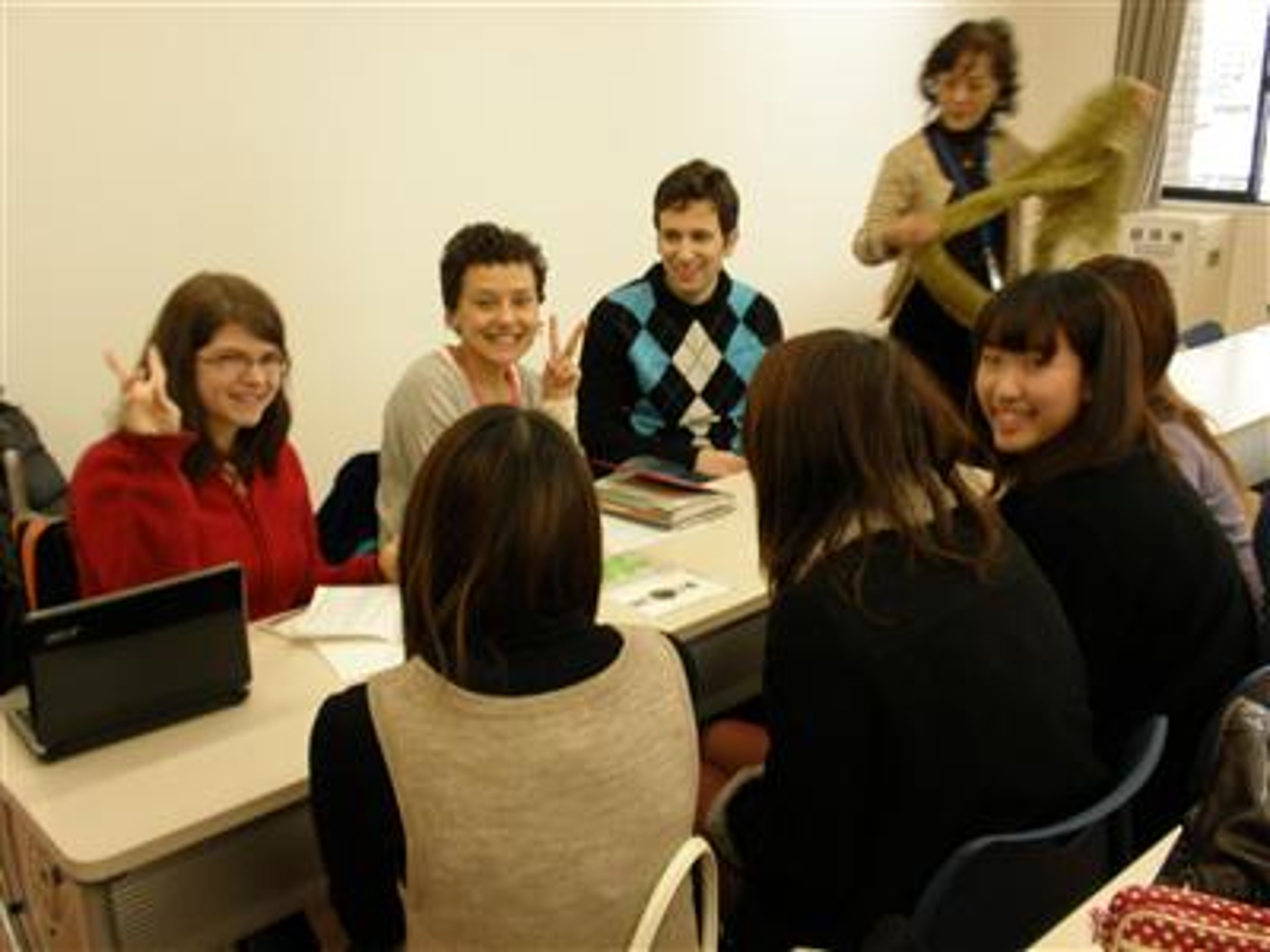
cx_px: 635
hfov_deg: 50.1
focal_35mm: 37
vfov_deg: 38.7
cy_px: 476
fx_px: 1357
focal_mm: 6.6
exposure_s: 1/25
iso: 80
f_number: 3.5
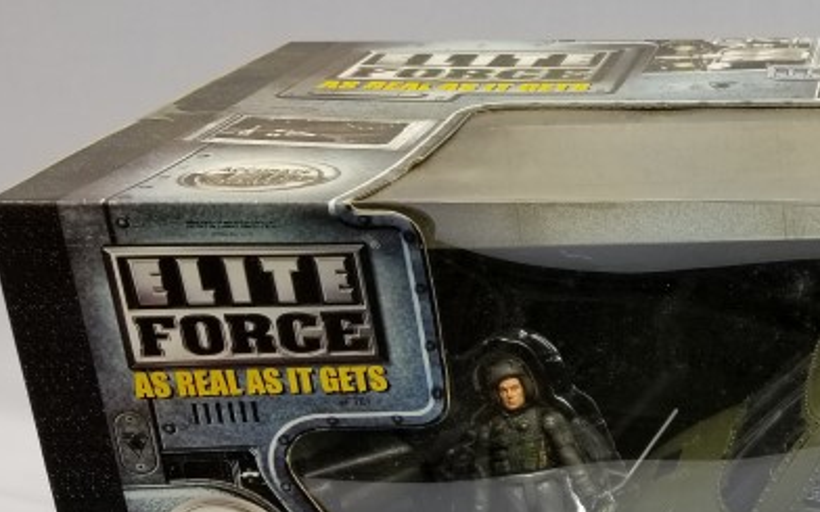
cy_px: 433
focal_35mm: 72
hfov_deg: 25.2
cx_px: 1027
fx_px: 1609
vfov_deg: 17.9
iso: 50
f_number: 1.7
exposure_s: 1/285
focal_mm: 4.25
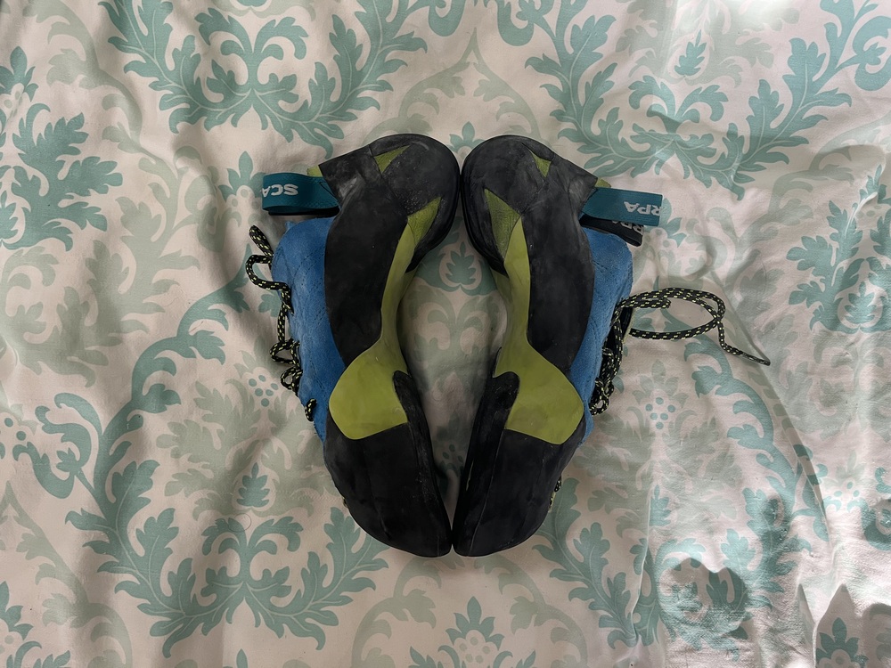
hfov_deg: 67.3
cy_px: 334
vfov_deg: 53.1
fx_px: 669
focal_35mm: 26
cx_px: 446
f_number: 1.6
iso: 100
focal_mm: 5.1
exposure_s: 1/60
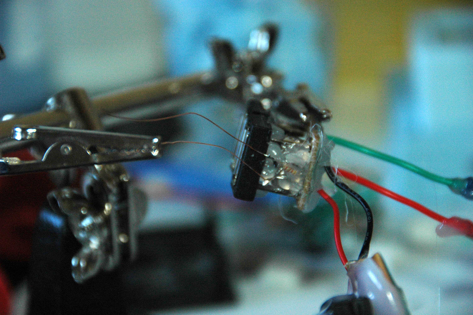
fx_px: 3938
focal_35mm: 300
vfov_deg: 4.6
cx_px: 236
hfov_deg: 6.9
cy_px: 158
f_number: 5.6
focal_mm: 200
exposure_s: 1/60
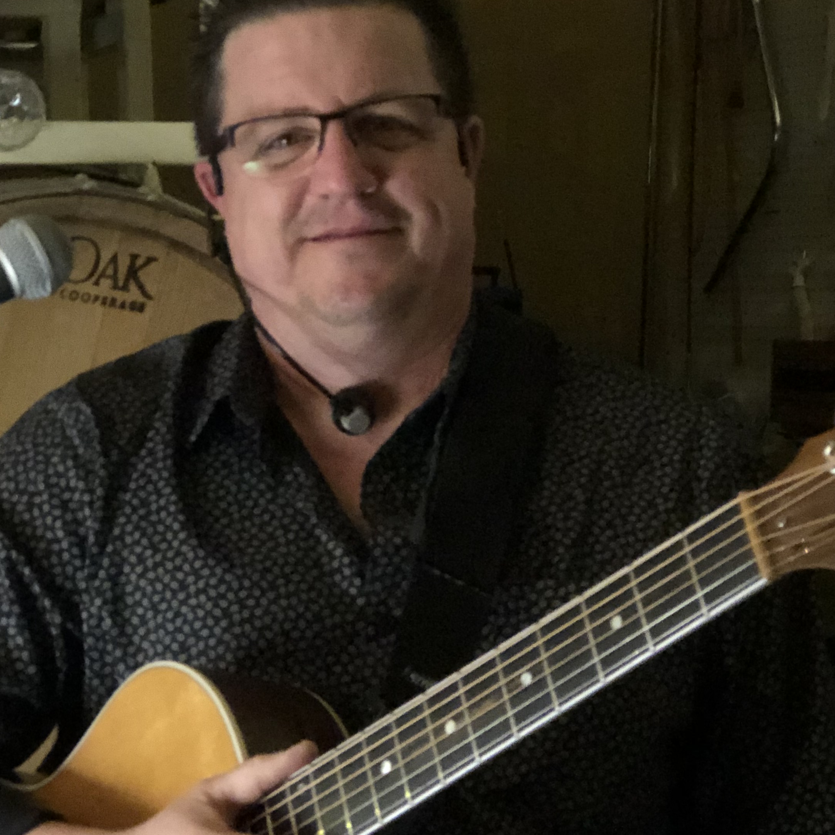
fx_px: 2565
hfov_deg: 18.5
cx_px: 361
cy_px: 491
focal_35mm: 94
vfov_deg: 18.5
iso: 1250
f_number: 2.8
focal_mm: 6.6
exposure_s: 1/30
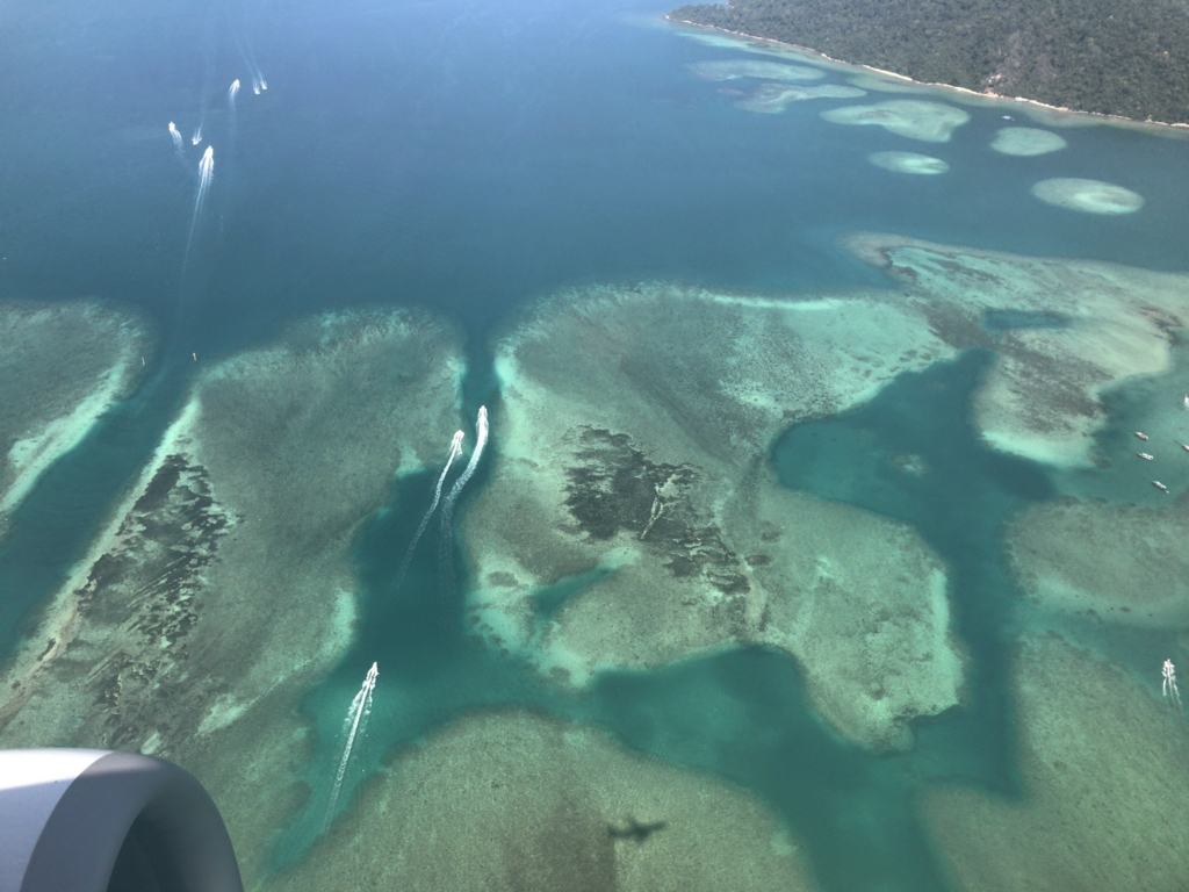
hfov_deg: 63.4
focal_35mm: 28
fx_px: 962
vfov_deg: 49.7
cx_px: 594
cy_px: 446
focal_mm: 3.99
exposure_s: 1/684
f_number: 1.8
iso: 20
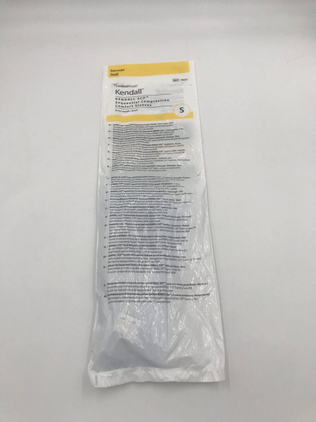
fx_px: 341
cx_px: 158
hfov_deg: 49.8
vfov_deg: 63.4
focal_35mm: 28
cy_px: 211
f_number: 1.8
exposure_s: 1/255
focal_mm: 3.99
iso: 20
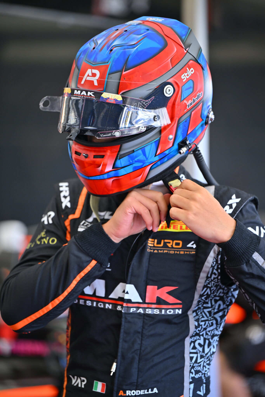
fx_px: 2043
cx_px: 132
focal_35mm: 185
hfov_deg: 7.4
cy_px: 198
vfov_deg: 11.1
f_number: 2.8
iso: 500
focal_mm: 185
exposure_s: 1/400
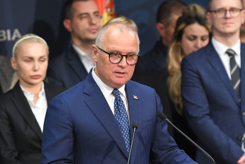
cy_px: 82
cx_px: 122
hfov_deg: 6.9
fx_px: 2042
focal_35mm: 300
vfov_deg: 4.6
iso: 3200
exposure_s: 1/400
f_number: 4
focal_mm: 200
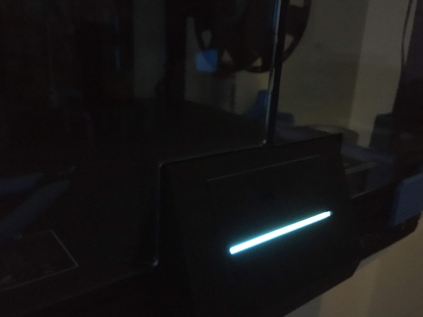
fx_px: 354
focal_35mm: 29
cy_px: 158
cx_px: 212
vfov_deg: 48.2
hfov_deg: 61.7
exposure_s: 1/17
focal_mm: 4.15
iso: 2000
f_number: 2.2
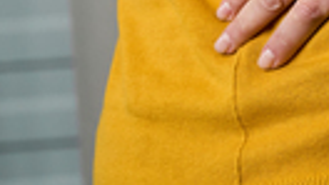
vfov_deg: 5.6
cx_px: 578
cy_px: -161
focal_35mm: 214
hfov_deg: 9.6
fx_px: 1868
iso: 1250
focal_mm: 45.7
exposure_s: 1/250
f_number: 2.8
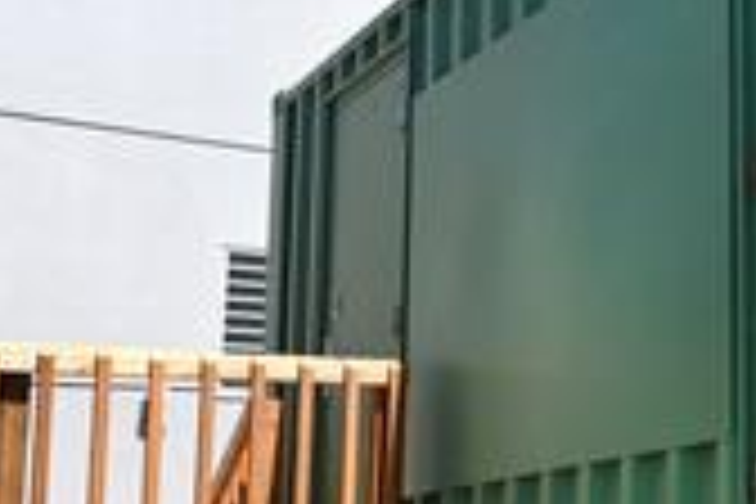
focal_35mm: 71
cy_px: 313
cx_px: 1228
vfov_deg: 19.2
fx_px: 1491
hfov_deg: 21.9
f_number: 9
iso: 200
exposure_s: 1/320
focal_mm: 17
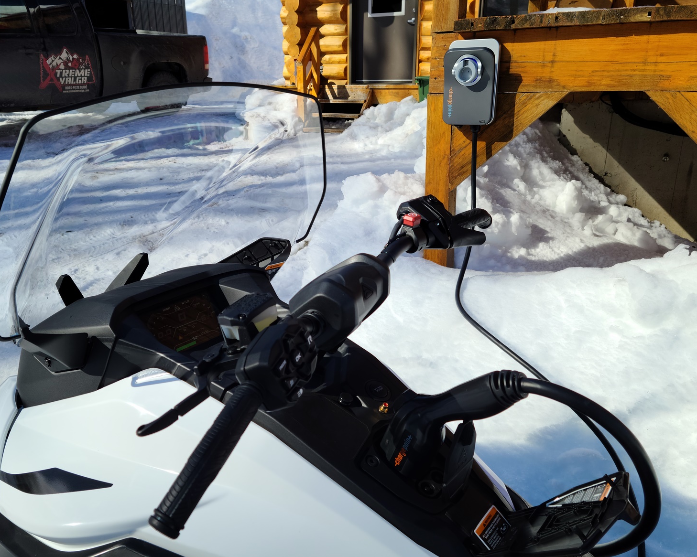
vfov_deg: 48.5
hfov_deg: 58.7
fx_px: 619
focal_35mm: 30
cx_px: 326
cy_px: 275
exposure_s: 1/814
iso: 25
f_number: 2
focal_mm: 5.9
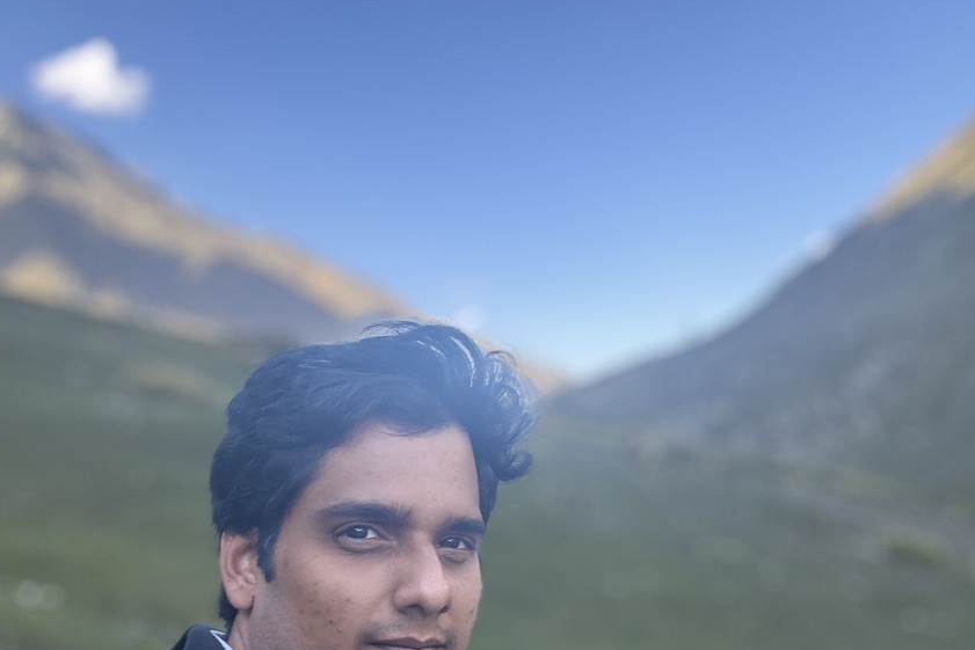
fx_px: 1029
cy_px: 433
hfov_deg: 50.7
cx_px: 454
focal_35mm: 38
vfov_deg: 34.7
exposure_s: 1/159
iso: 32
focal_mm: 2.69
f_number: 1.9
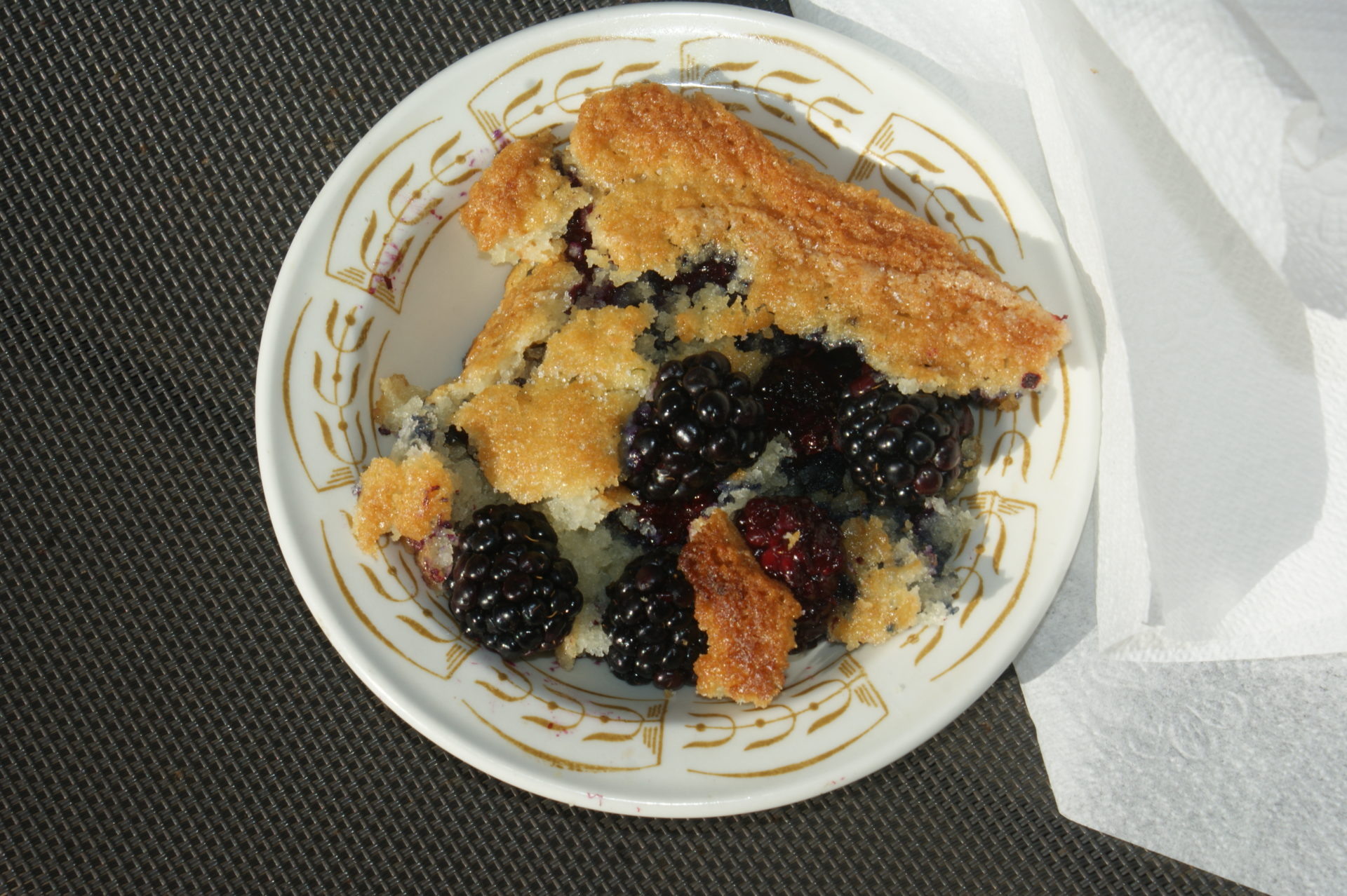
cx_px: 674
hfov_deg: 22.6
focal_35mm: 90
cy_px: 448
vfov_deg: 15.2
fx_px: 3366
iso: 100
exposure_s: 1/125
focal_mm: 60
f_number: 16
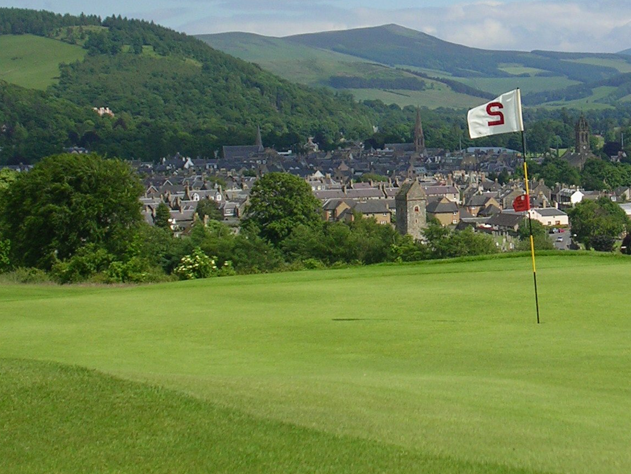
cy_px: 162
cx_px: 500
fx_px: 2169
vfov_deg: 12.4
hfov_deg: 16.4
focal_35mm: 119
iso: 50
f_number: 3.6
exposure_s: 1/796
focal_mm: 10.2
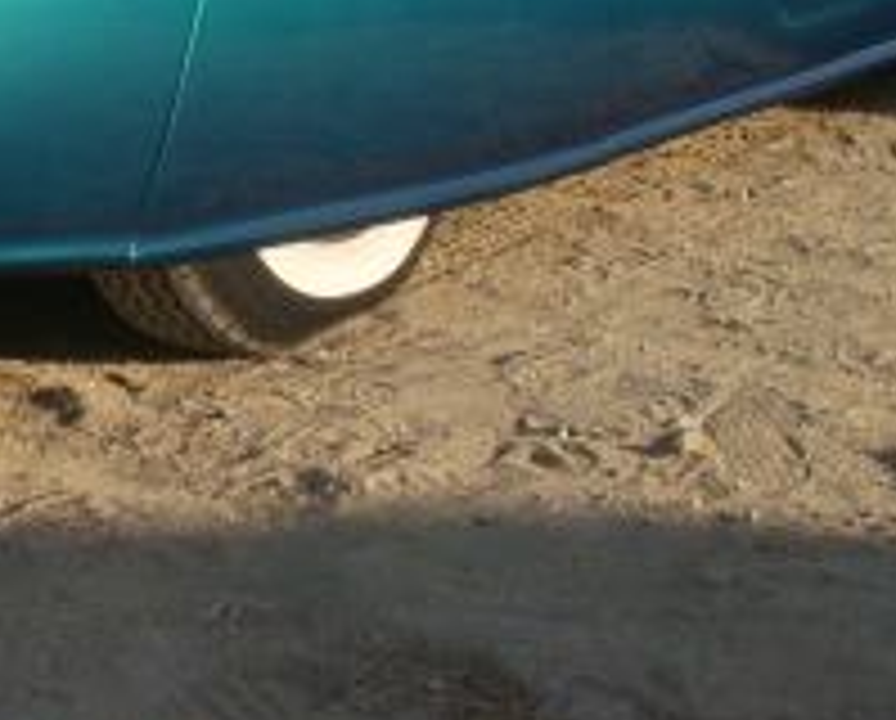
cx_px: -77
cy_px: 63
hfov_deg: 15.7
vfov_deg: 12.9
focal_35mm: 119
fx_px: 3162
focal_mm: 6.3
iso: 100
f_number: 6.6
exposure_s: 1/320
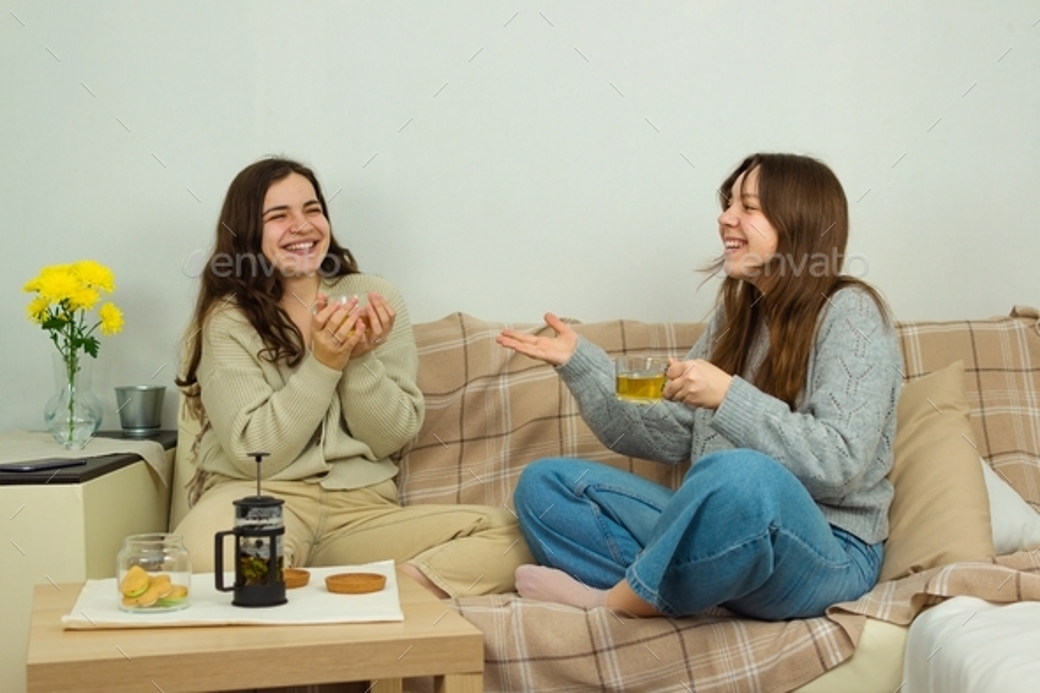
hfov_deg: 37.9
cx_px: 520
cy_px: 346
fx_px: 1516
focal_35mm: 52
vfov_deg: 25.7
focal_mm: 35
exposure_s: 1/125
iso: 200
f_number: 3.2
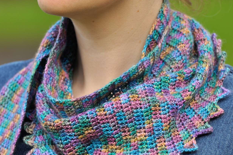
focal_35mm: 348
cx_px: 100
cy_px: 98
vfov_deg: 3.9
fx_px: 2250
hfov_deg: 5.9
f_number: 5
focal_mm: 180
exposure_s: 1/90
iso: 200
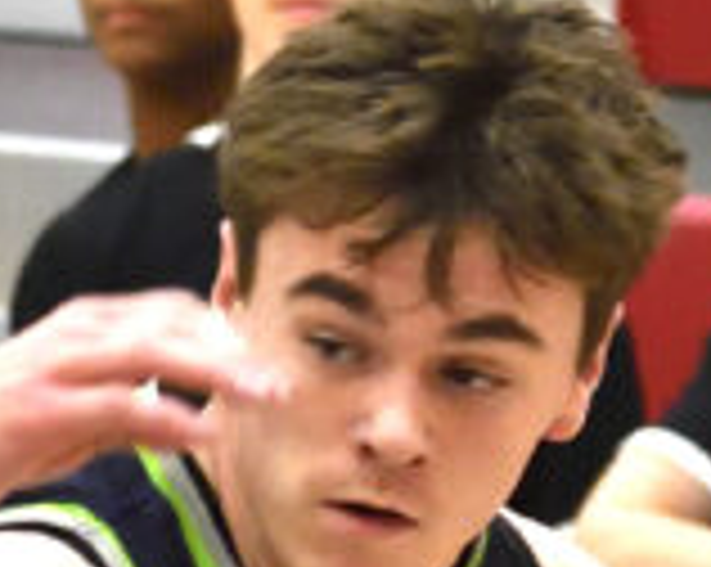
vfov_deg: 2.1
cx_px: 346
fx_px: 15763
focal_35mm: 750
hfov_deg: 2.6
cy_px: 1166
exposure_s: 1/500
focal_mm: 70
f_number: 4.5
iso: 3200
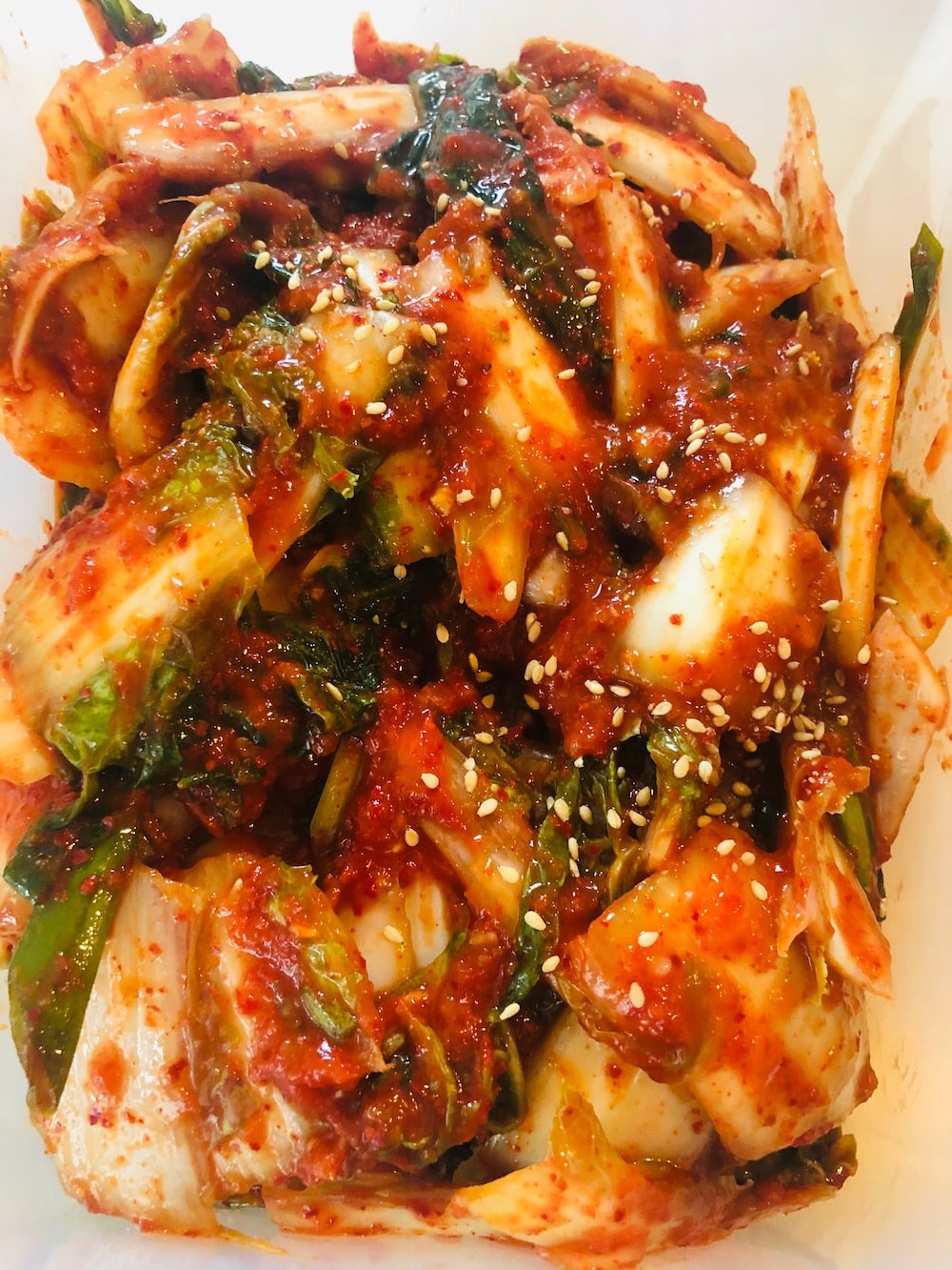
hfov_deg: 49.8
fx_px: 1027
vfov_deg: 63.4
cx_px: 476
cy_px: 635
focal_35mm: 28
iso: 100
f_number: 1.8
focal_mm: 4
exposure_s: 1/15
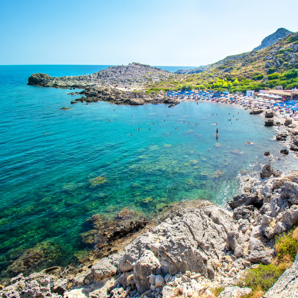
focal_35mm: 20
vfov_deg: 74.8
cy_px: 149
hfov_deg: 71.1
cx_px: 213
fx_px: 195
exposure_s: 1/800
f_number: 11
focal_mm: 10
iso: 100
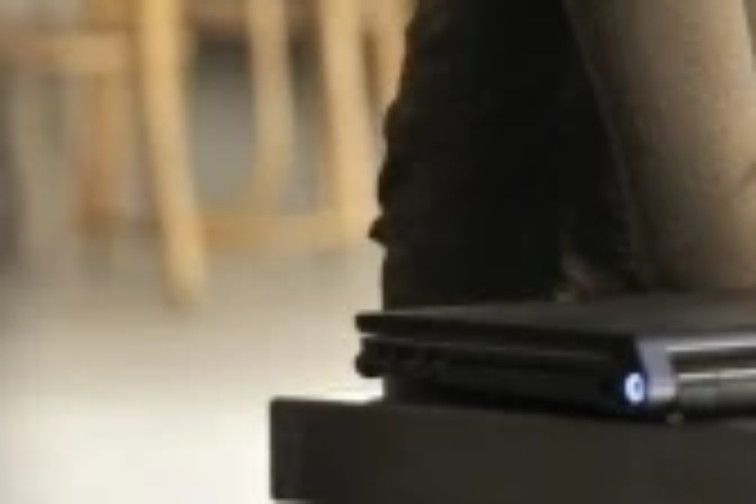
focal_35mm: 468
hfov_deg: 4.4
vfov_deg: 2.9
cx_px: 1017
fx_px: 9837
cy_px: -153
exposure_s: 1/80
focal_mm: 105
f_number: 3.5
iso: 800
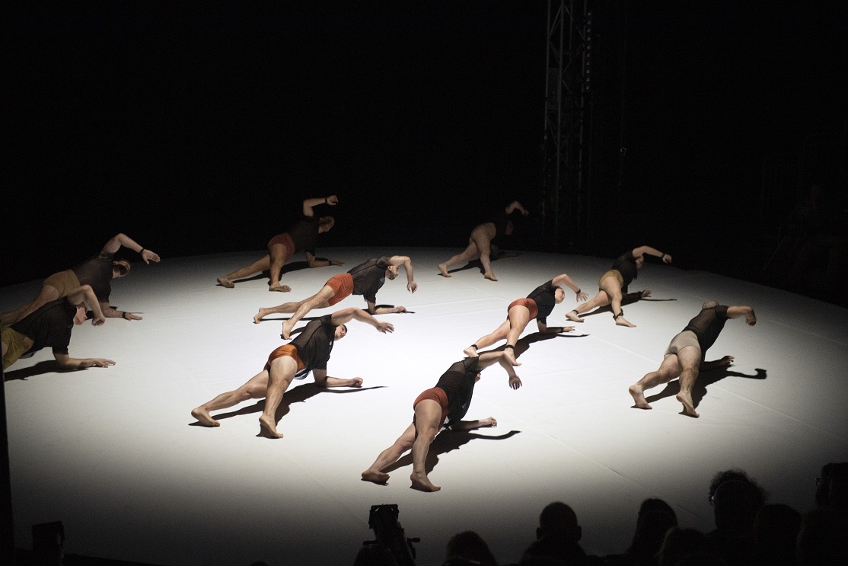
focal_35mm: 60
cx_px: 424
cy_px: 283
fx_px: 1413
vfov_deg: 22.6
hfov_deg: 33.4
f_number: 2.8
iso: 4000
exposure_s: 1/80
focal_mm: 60
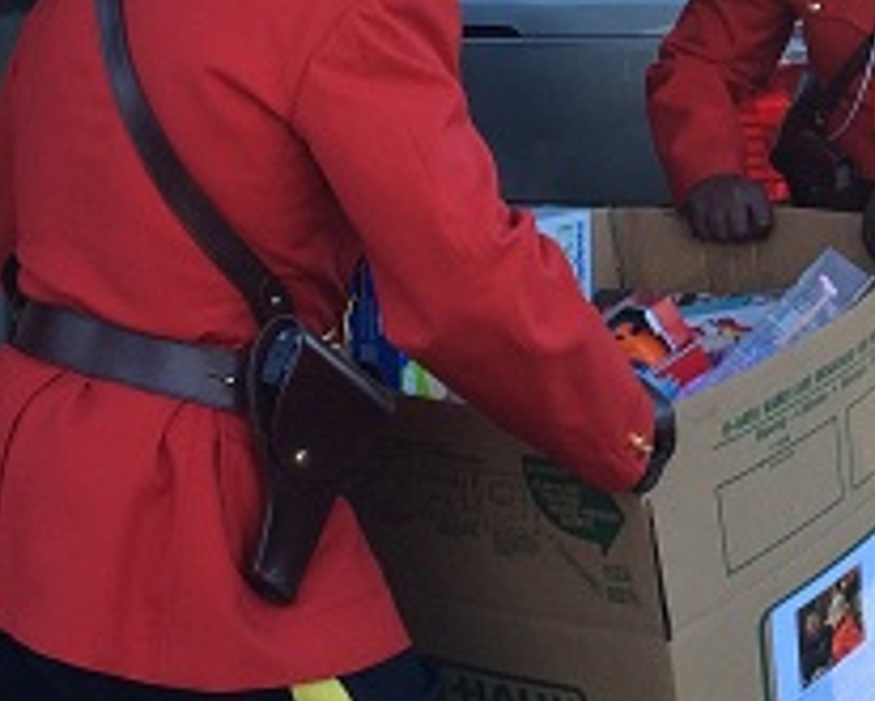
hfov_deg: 19.0
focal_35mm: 99
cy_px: 153
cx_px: 816
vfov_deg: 15.5
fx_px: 2565
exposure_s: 1/216
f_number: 2.2
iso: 32
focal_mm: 4.15
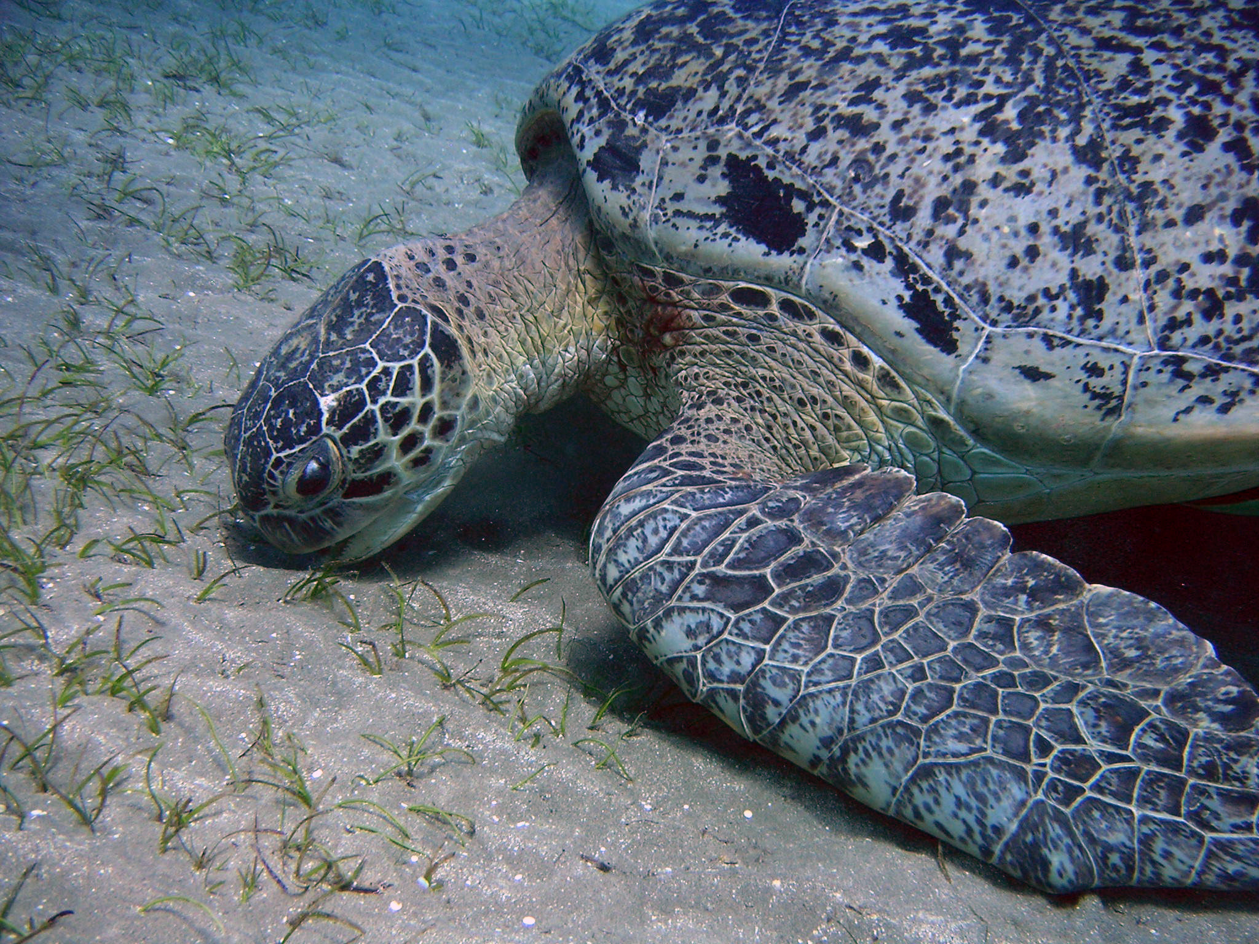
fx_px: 1382
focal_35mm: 38
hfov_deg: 49.0
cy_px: 472
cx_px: 630
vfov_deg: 37.7
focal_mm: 6
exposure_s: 1/350
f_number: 2.8
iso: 50
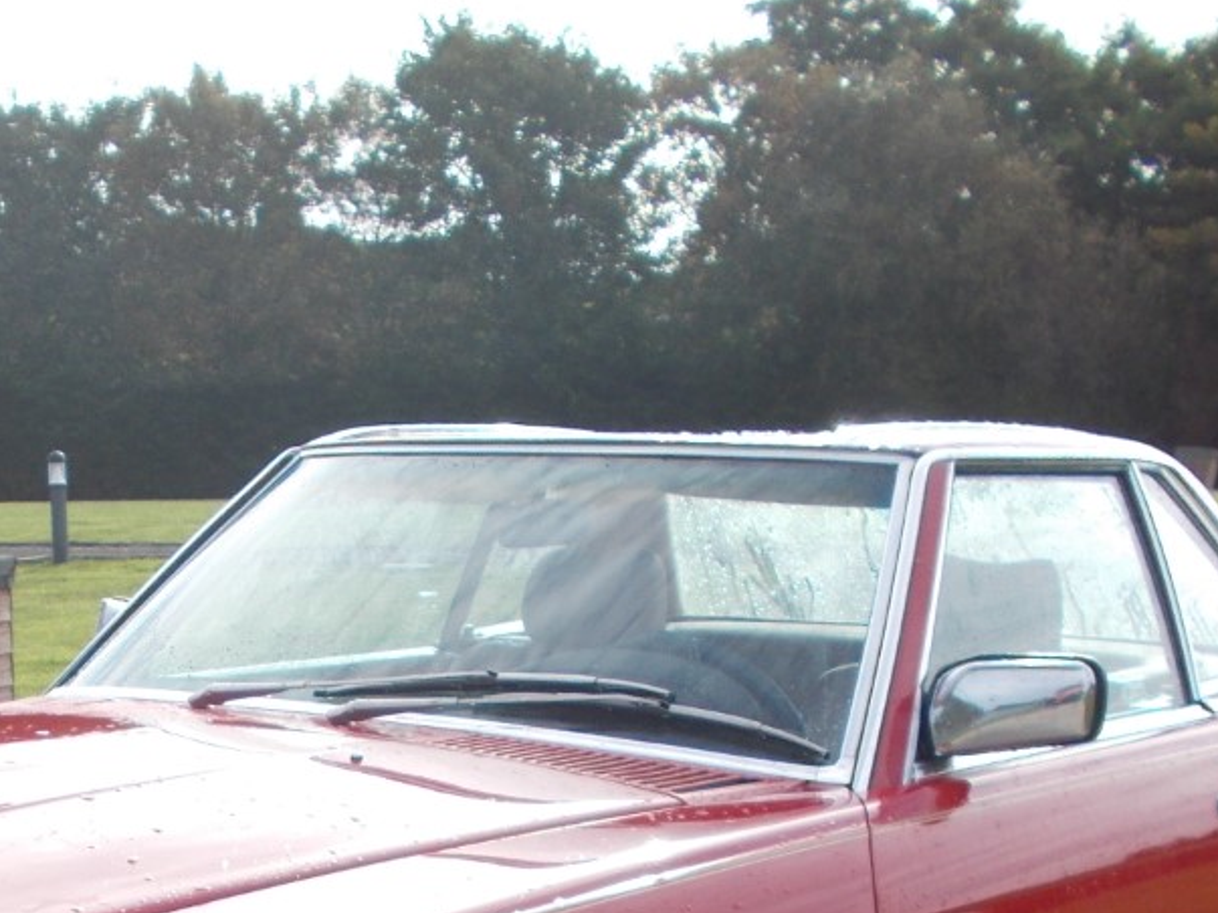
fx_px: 2427
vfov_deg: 19.6
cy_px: 1196
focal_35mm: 69
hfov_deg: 27.5
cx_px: 224
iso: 80
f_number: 3.2
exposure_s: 1/500
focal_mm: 4.6
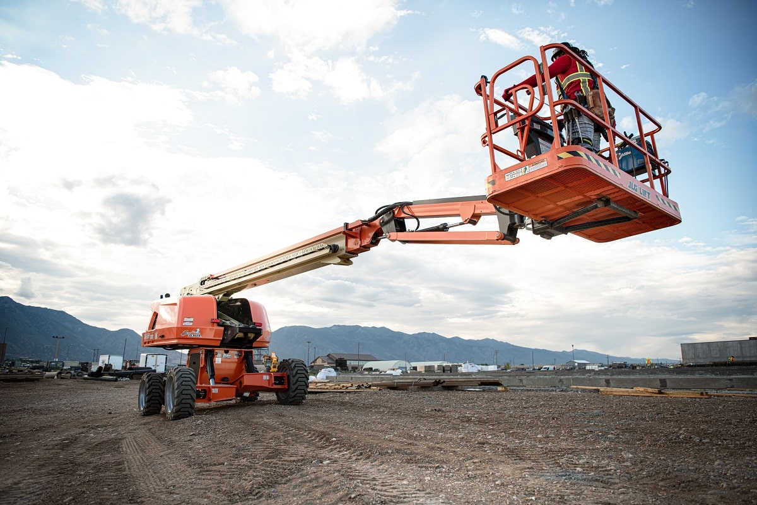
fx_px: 505
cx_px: 378
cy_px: 252
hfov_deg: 73.7
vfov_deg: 53.1
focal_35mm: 24
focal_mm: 24
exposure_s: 1/250
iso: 100
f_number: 2.8
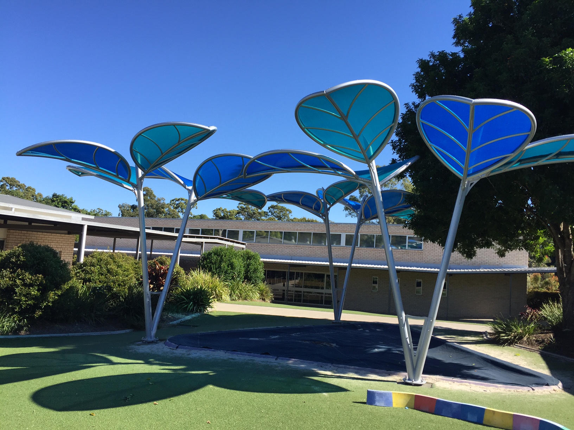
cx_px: 287
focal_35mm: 29
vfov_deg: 48.2
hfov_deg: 61.7
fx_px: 481
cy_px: 215
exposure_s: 1/1099
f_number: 2.2
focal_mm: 4.15
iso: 32
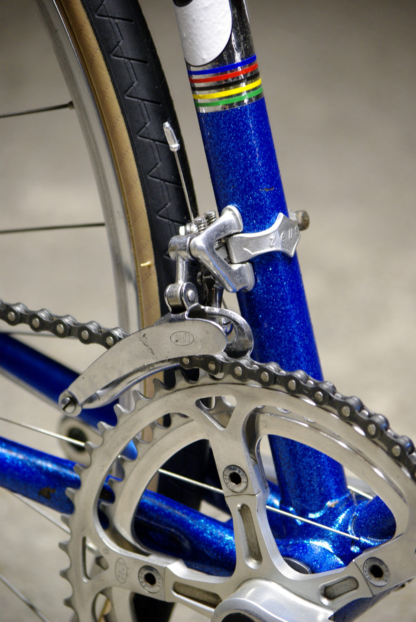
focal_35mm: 142
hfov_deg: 9.7
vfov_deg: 14.4
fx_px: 2454
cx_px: 208
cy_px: 311
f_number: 4.5
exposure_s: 1/4
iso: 400
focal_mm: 95
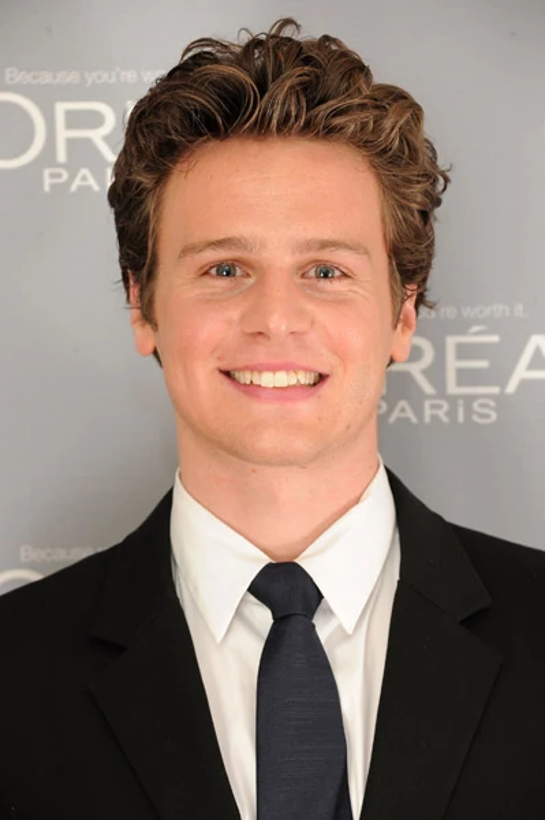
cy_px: 410
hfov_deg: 8.1
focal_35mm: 170
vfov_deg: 12.1
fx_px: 3867
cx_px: 272
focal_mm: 170
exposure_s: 1/160
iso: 320
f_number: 7.1
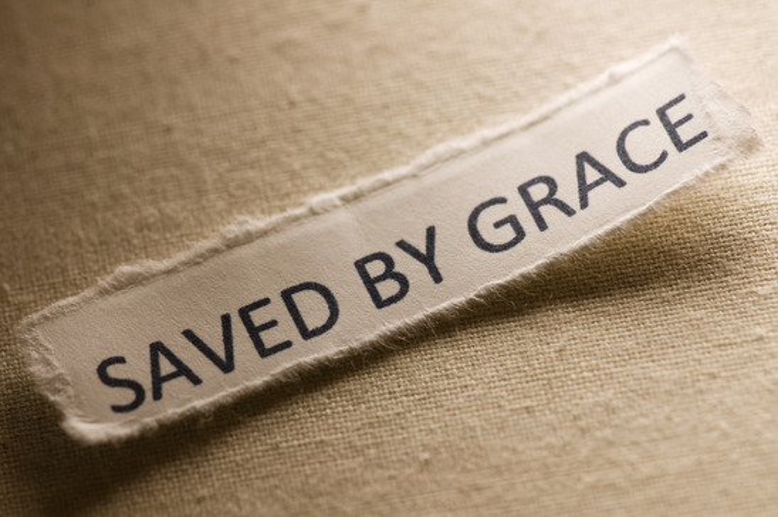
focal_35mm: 225
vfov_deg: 6.1
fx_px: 4857
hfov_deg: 9.2
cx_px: 389
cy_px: 258
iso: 100
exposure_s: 1/30
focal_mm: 150
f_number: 4
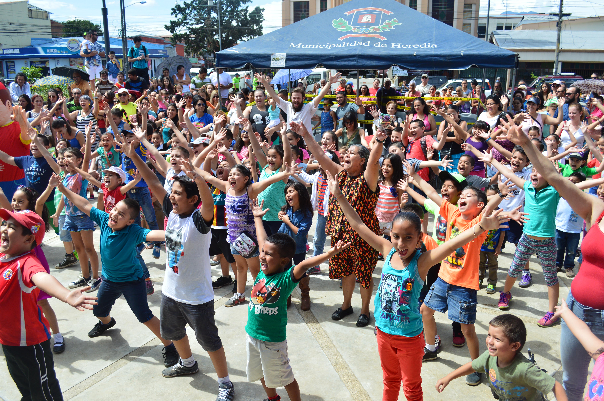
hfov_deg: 57.3
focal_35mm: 33
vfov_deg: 39.9
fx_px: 553
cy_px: 200
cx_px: 302
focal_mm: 22
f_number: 5.6
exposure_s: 1/640
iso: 200
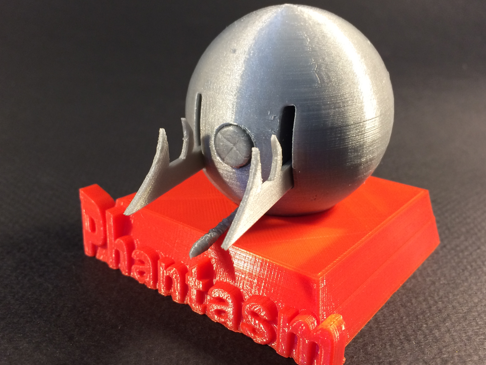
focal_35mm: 34
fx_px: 477
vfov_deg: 41.8
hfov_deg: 53.9
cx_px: 232
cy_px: 190
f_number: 2.2
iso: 80
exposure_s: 1/30
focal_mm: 4.15
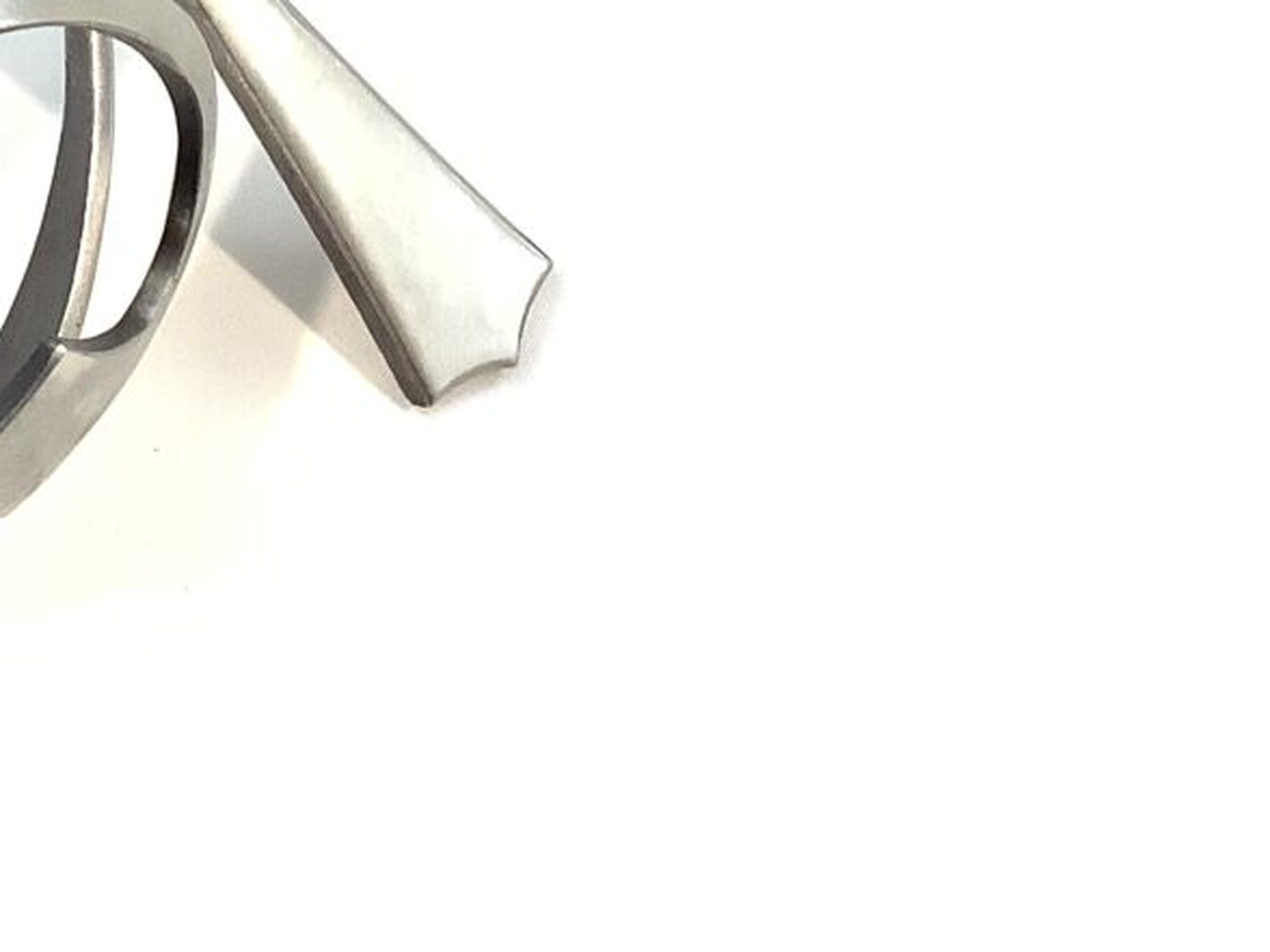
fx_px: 2972
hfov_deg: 22.7
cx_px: -123
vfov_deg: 17.2
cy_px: -242
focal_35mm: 81
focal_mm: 3.3
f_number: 2.4
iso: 250
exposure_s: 1/60
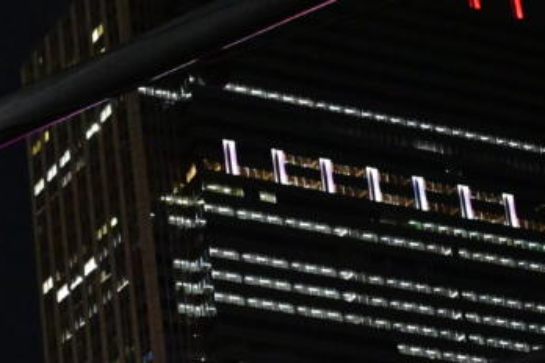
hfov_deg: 14.9
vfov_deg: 10.3
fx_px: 1877
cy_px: 688
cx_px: -365
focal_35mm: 124
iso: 2500
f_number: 2.8
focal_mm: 24
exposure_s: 1/50
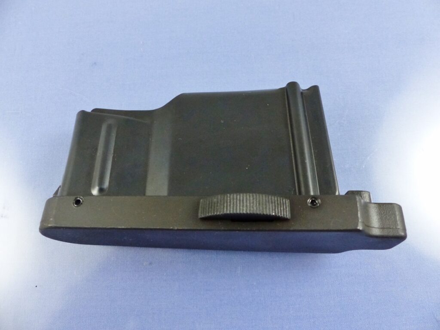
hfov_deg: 69.4
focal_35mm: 25
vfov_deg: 54.9
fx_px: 318
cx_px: 220
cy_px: 165
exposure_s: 1/125
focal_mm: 4.5
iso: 500
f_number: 2.8
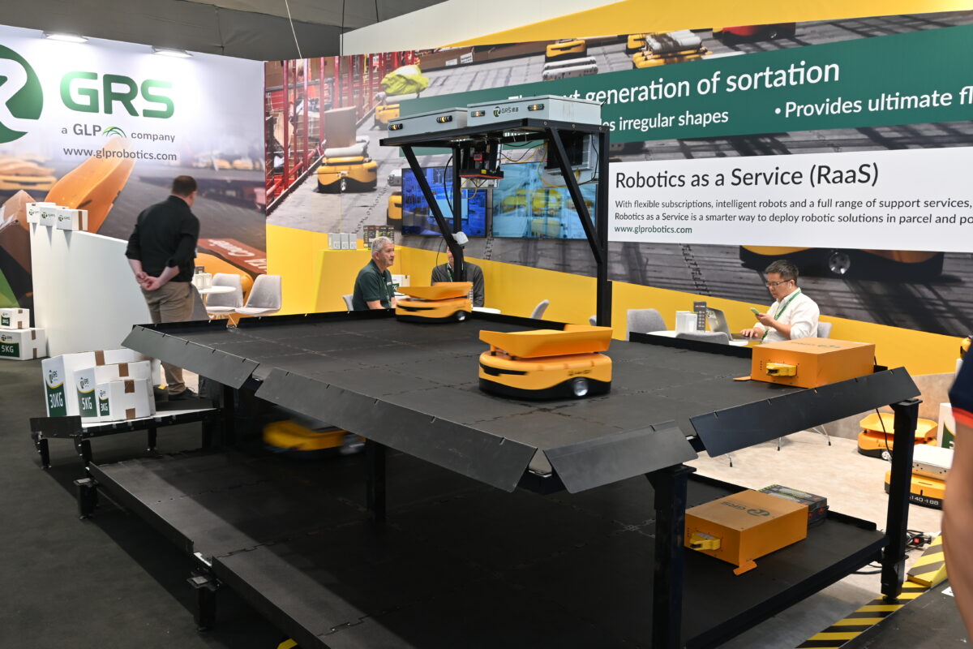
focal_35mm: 32
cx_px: 486
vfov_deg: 41.7
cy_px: 324
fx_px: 851
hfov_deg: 59.5
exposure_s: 1/15
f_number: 5.6
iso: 100
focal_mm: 21
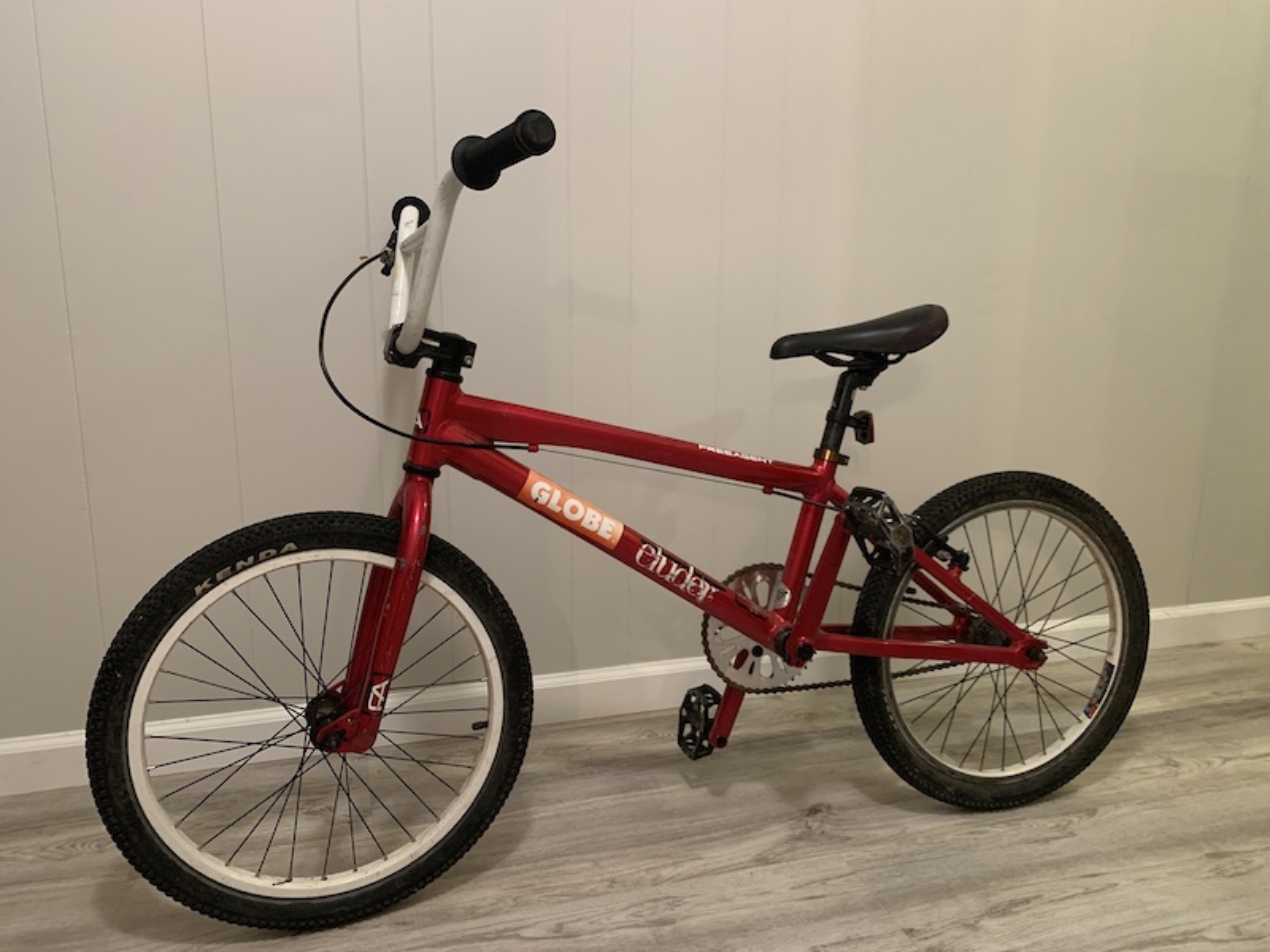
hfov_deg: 67.3
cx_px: 635
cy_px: 476
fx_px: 954
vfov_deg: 53.1
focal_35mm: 26
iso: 320
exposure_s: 1/60
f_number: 1.8
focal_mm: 4.25
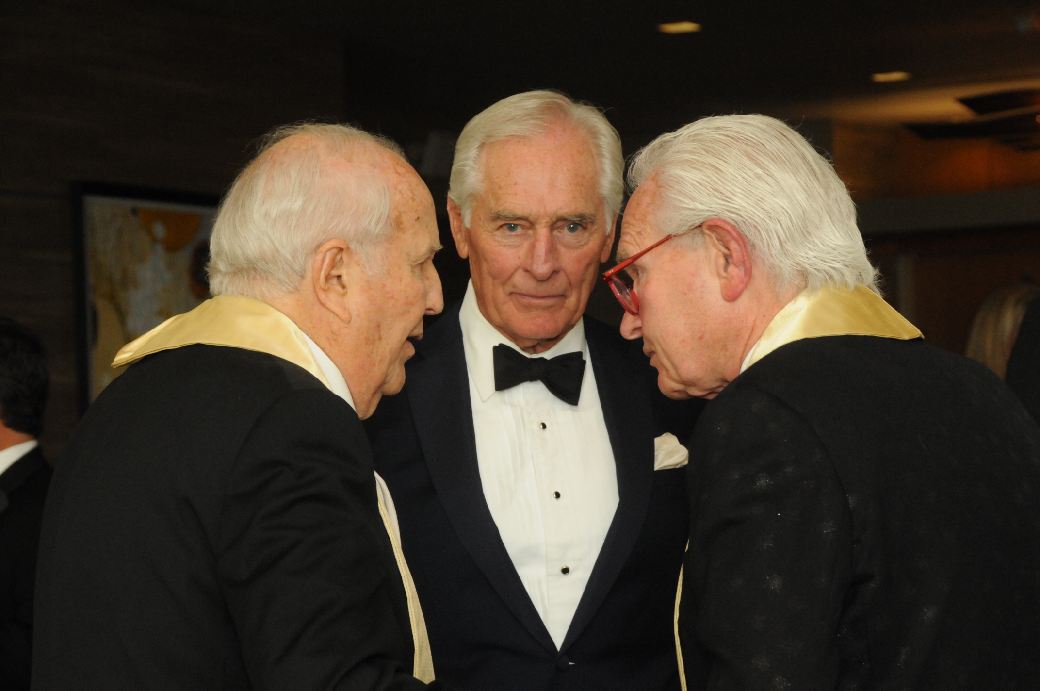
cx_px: 520
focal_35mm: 105
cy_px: 346
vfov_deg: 13.0
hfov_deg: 19.5
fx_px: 3030
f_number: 8
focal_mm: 70
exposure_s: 1/250
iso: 1600
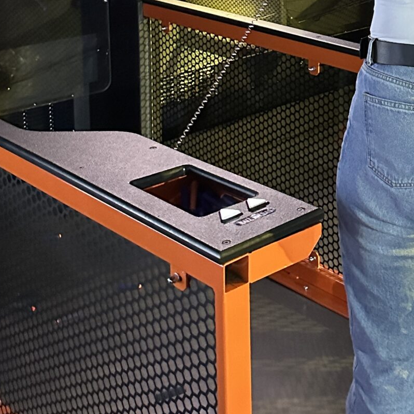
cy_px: -67
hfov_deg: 23.8
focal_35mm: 68
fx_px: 920
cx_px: 448
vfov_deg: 23.4
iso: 800
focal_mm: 6.86
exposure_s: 1/30
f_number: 1.78
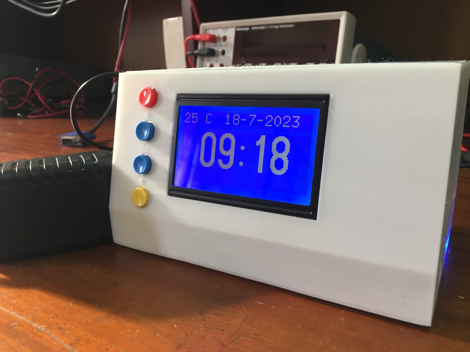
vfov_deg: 48.2
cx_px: 235
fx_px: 394
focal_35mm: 29
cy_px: 176
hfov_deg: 61.7
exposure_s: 1/33
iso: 125
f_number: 2.2
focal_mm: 4.15
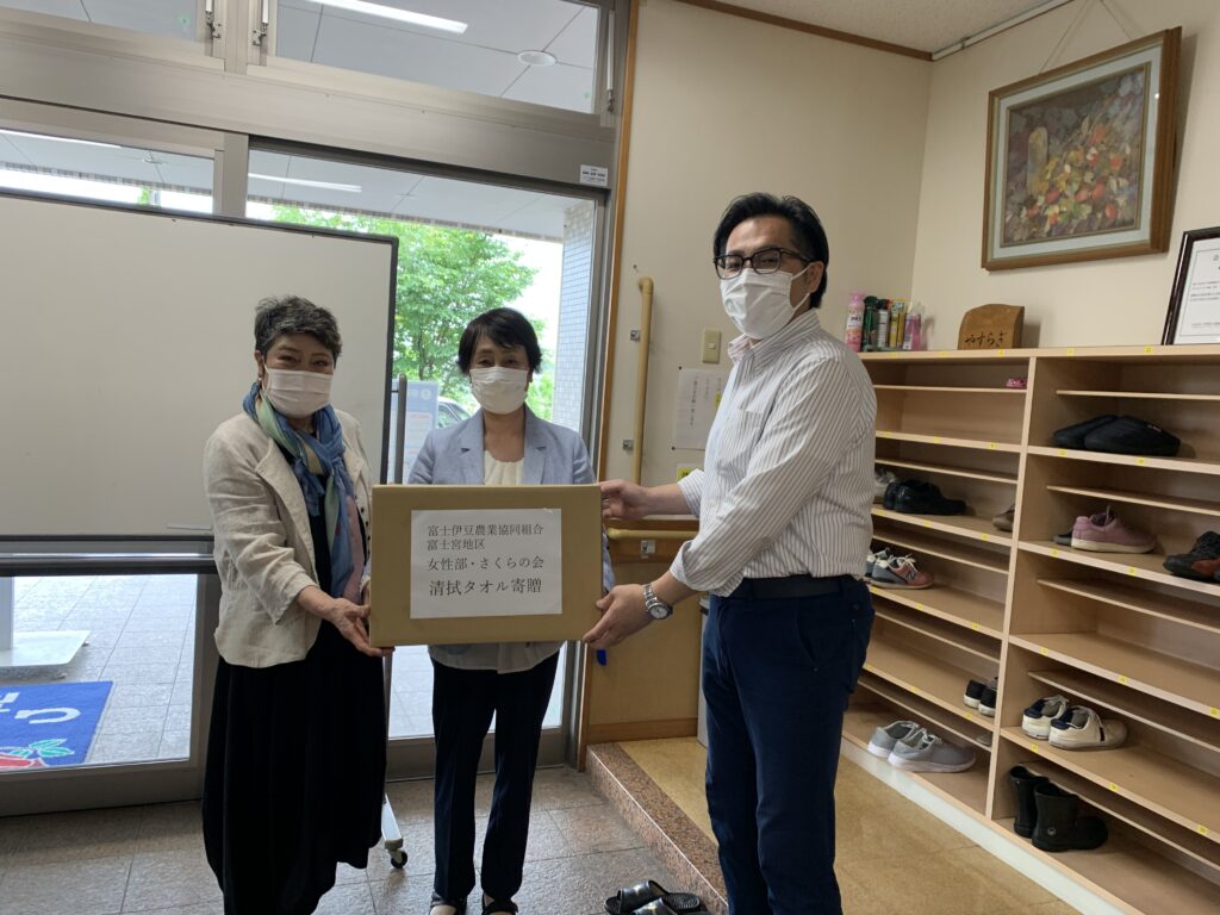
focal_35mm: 26
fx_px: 916
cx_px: 610
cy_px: 458
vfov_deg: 53.1
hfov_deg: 67.3
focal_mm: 4.25
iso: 50
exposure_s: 1/50
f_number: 1.8
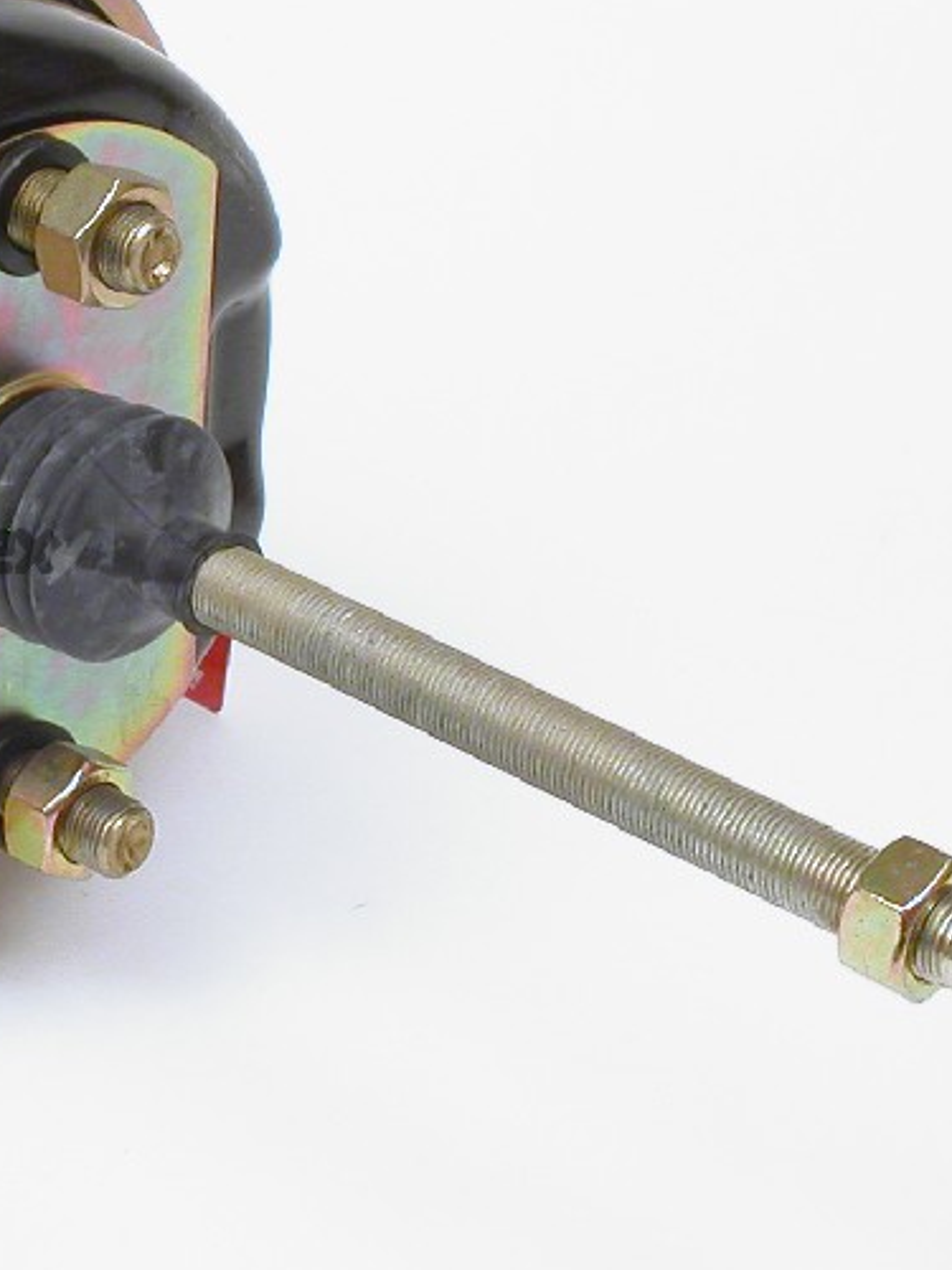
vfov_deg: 14.9
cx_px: -58
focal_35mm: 132
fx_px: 4840
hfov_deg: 11.1
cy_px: 541
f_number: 6.7
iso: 100
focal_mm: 11.3
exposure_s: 1.5
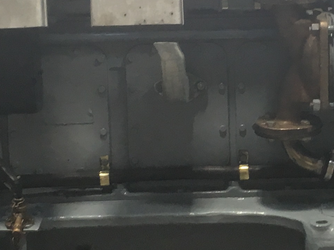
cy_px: 154
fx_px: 1177
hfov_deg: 16.0
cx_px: 265
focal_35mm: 122
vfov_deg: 12.1
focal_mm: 4.15
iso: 80
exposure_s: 1/33
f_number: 2.2
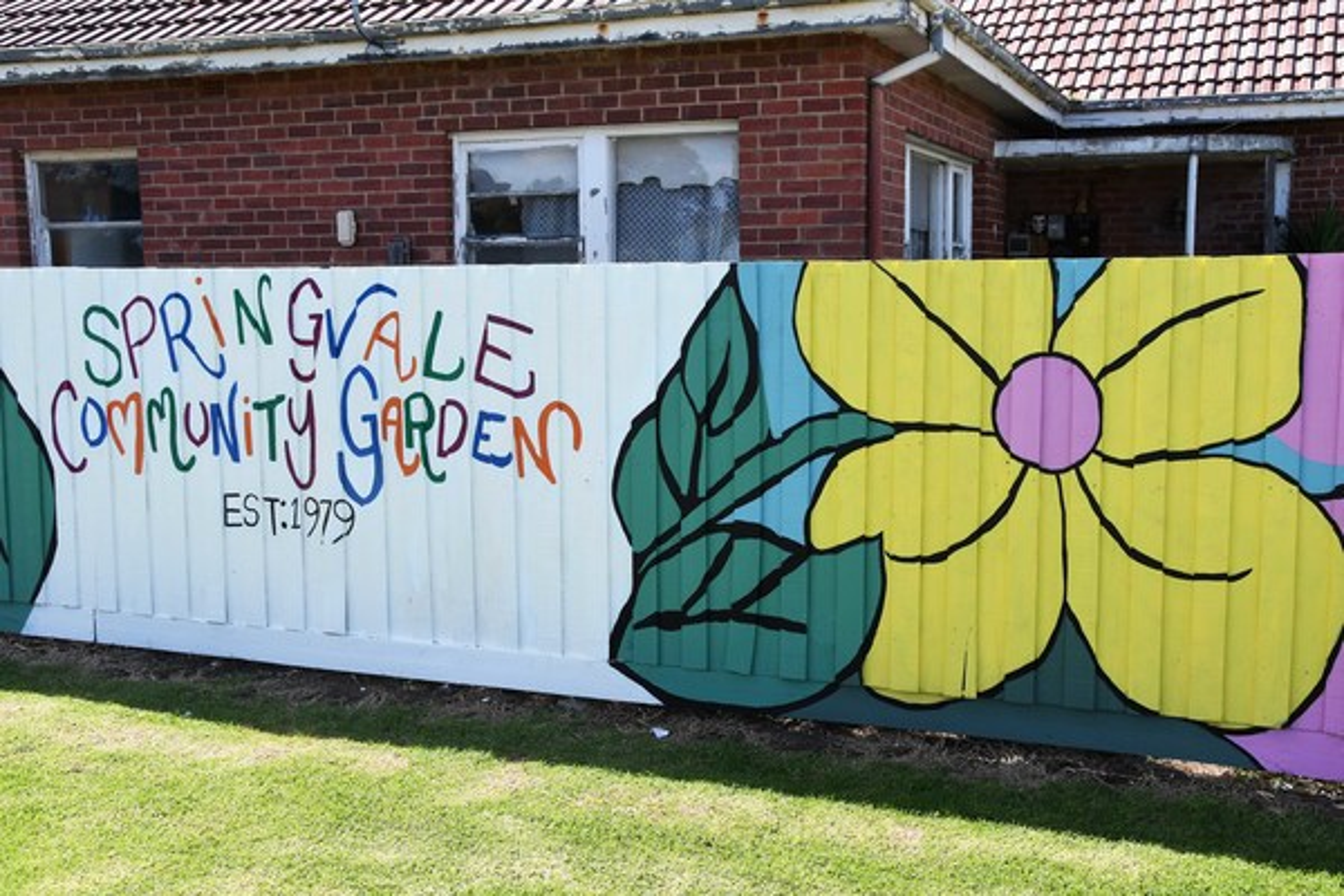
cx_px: 672
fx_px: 1456
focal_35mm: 39
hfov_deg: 49.6
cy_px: 448
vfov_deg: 34.2
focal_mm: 26
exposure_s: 1/400
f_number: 10
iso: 400
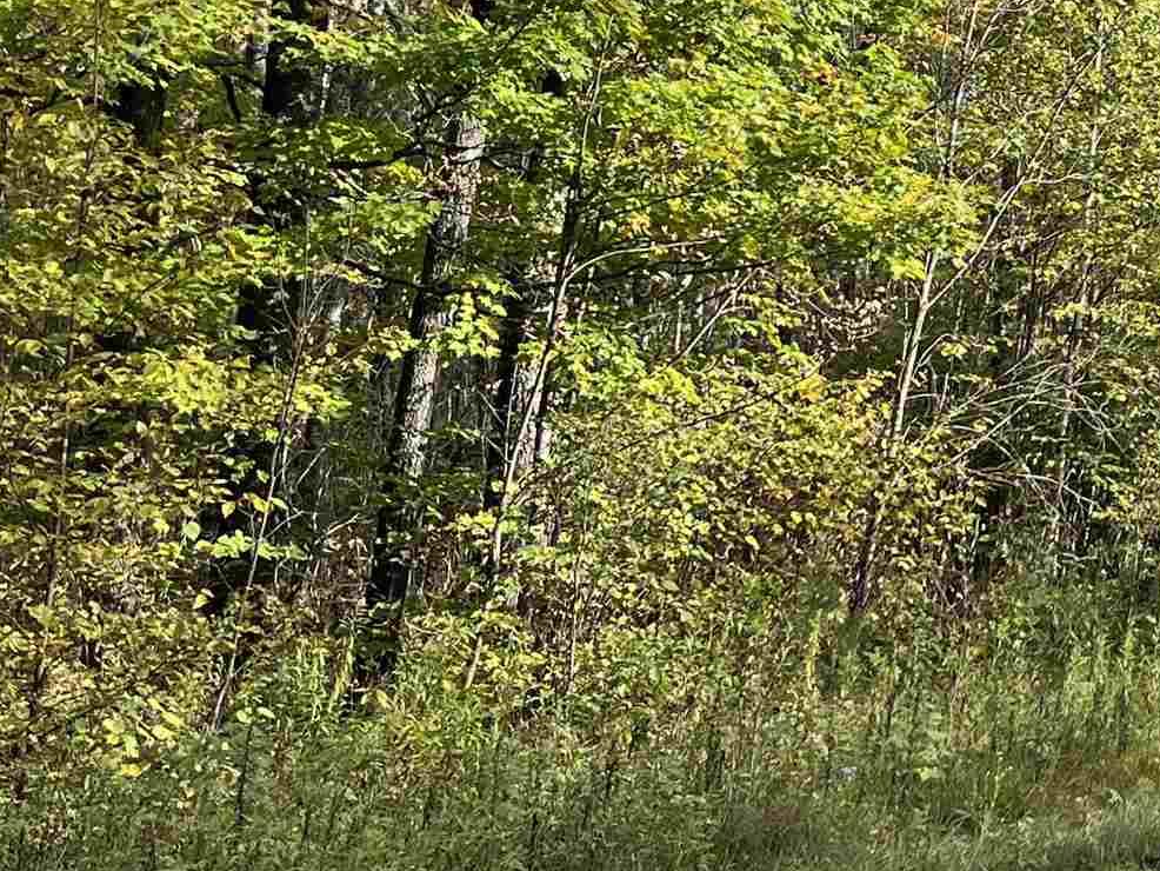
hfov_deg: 22.1
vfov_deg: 18.0
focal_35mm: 81
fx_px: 2715
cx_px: 1440
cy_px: 109
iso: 50
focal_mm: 5.1
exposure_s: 1/1129
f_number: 1.6
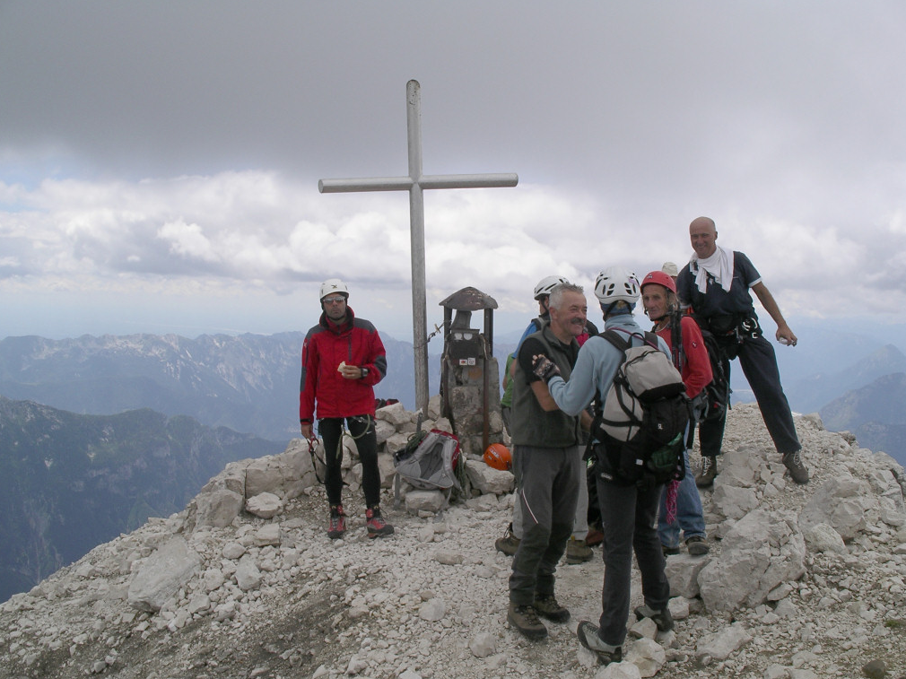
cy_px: 344
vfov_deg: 37.7
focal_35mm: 38
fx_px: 994
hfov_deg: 49.0
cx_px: 452
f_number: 6
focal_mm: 7.8
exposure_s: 1/486
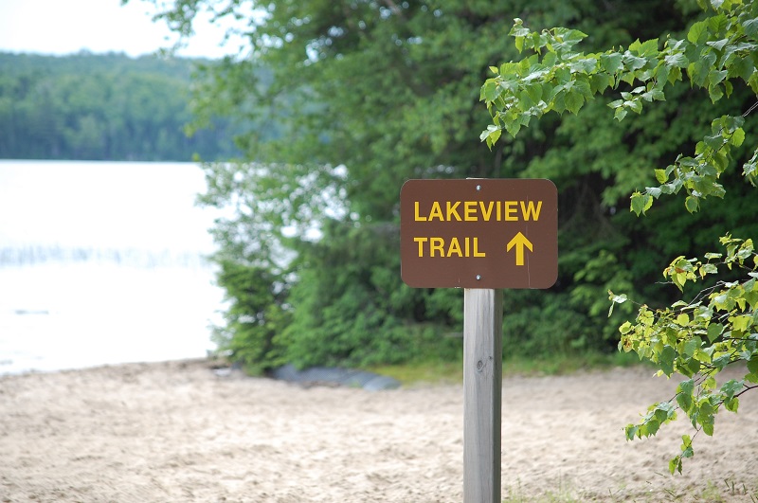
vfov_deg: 7.9
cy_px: 252
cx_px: 379
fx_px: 3658
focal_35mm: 174
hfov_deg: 11.8
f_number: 5.6
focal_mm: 116
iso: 400
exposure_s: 1/500
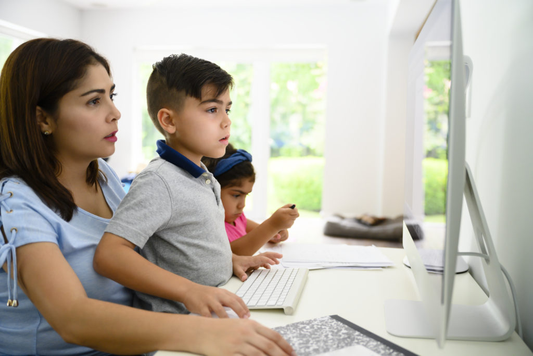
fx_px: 518
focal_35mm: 35
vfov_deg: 37.9
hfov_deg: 54.4
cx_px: 266
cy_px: 178
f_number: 2.8
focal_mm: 35
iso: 560
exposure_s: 1/160
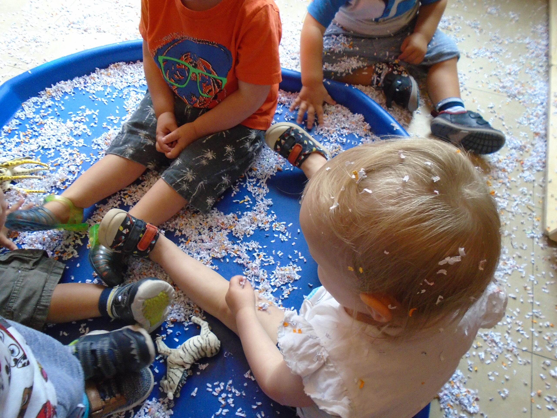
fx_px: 418
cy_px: 209
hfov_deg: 67.3
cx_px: 278
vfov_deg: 53.1
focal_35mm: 26
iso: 500
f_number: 3.2
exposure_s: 1/125
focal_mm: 4.6
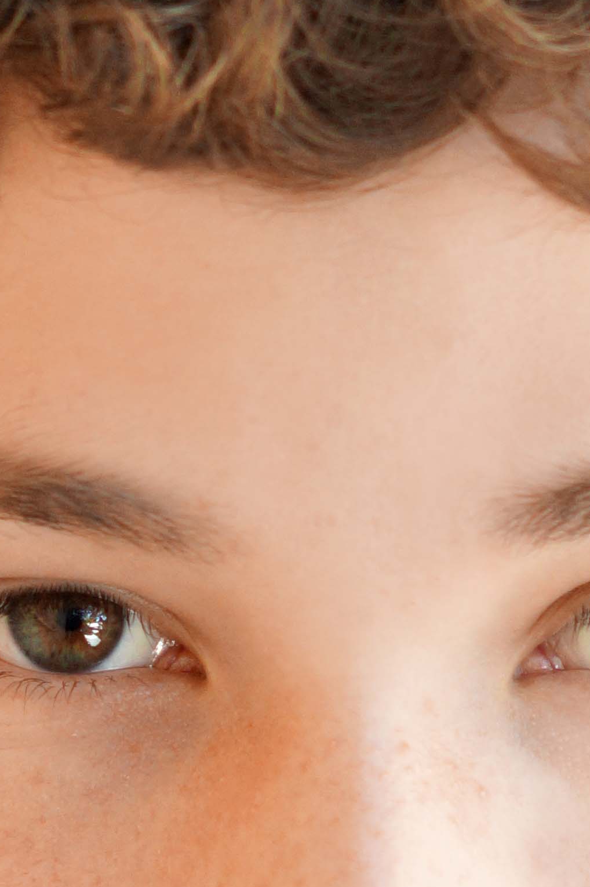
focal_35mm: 723
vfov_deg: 2.9
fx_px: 17783
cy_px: 1077
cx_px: 121
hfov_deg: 1.9
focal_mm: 135
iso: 1000
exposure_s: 1/250
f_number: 4
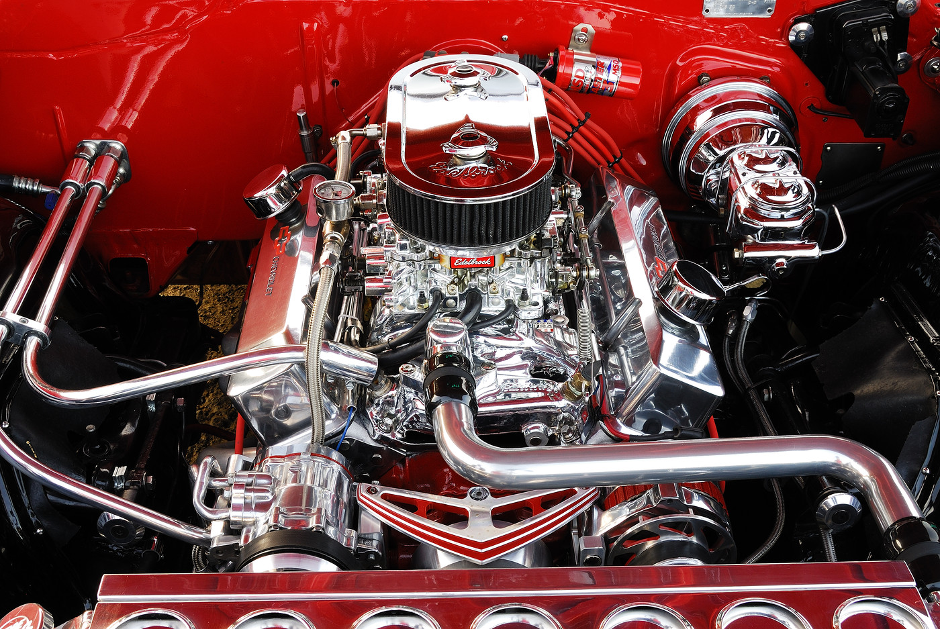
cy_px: 314
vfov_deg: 32.0
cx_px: 470
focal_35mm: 42
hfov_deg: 46.4
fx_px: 1098
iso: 100
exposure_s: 1/3
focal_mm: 28
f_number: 11
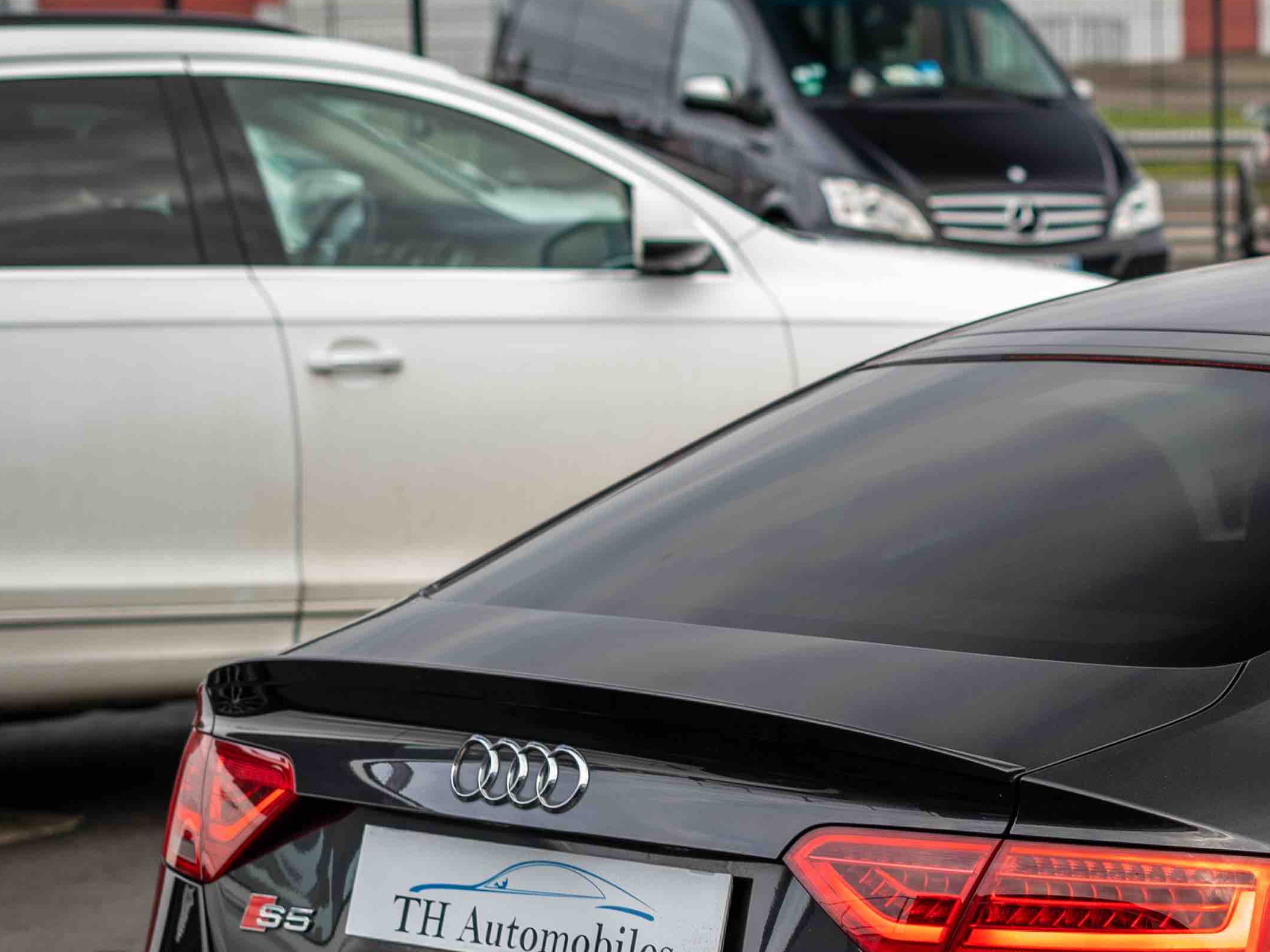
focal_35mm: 135
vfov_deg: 10.9
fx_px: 4952
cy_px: 890
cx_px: 1524
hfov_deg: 14.2
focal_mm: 50
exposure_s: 1/125
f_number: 3.2
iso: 100
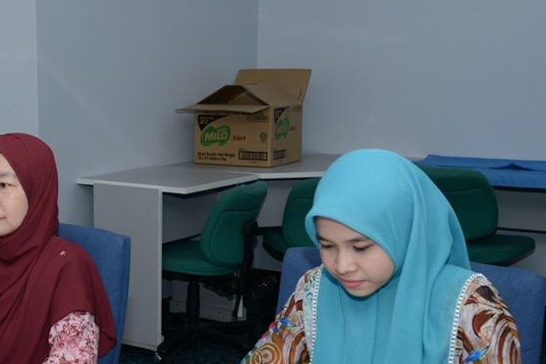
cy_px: 281
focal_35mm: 74
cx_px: 107
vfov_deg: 18.3
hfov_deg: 26.8
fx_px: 1122
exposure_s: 1/250
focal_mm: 40
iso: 1100
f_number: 8
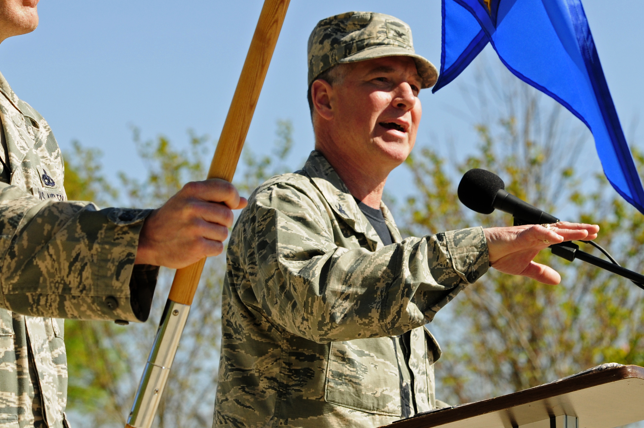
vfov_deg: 5.8
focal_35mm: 236
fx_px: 4217
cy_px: 170
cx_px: 413
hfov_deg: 8.7
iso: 200
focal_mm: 100
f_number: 5
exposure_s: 1/500
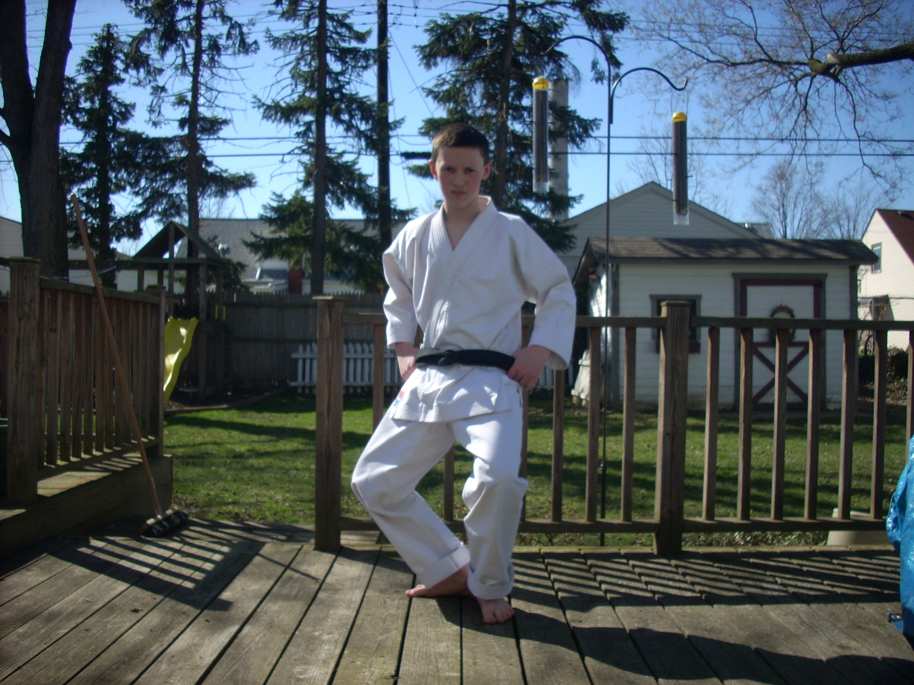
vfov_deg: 38.7
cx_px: 457
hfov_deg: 50.1
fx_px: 977
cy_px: 342
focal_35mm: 37
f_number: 5.6
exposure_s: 1/220
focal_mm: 6.2
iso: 64
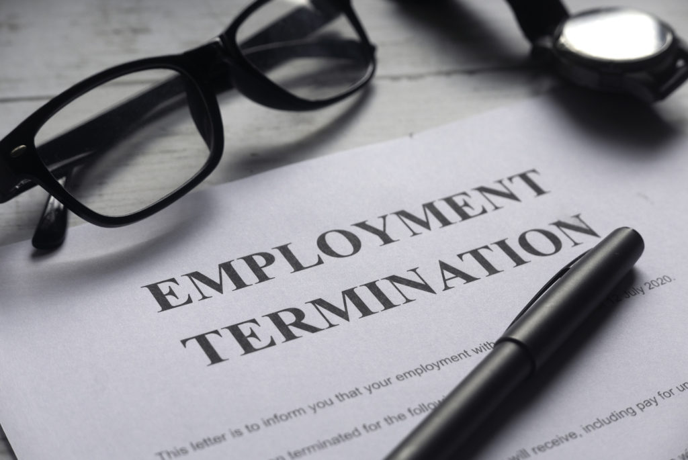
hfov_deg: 27.0
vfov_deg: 18.2
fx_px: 1435
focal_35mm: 75
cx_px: 344
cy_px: 230
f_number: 4.5
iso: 200
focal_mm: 34
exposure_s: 1/125
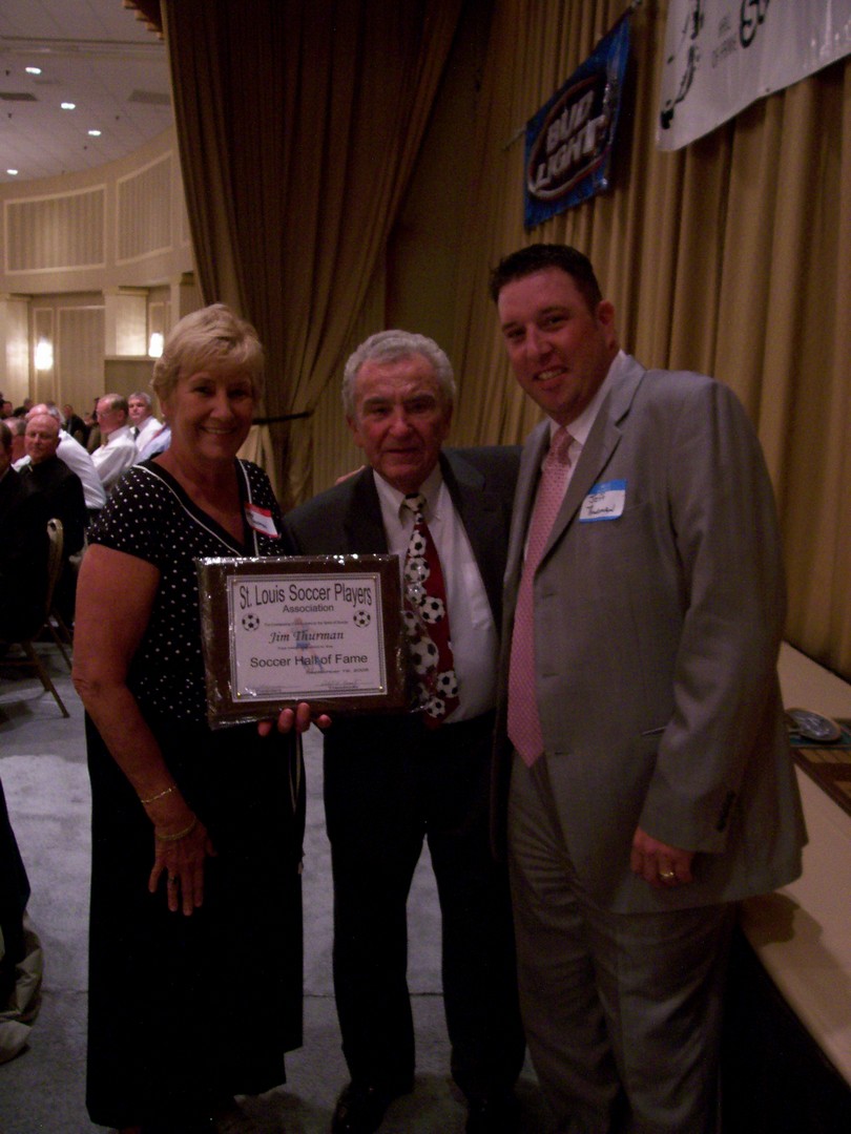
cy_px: 567
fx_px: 1114
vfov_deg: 54.0
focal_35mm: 34
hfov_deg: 41.8
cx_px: 426
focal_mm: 5.6
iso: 160
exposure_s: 1/8
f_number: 2.7
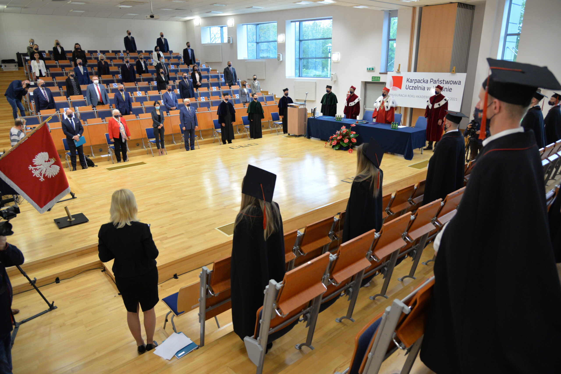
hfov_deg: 73.7
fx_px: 374
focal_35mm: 24
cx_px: 280
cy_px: 187
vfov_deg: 53.1
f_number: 4
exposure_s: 1/80
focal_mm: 24
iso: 1600
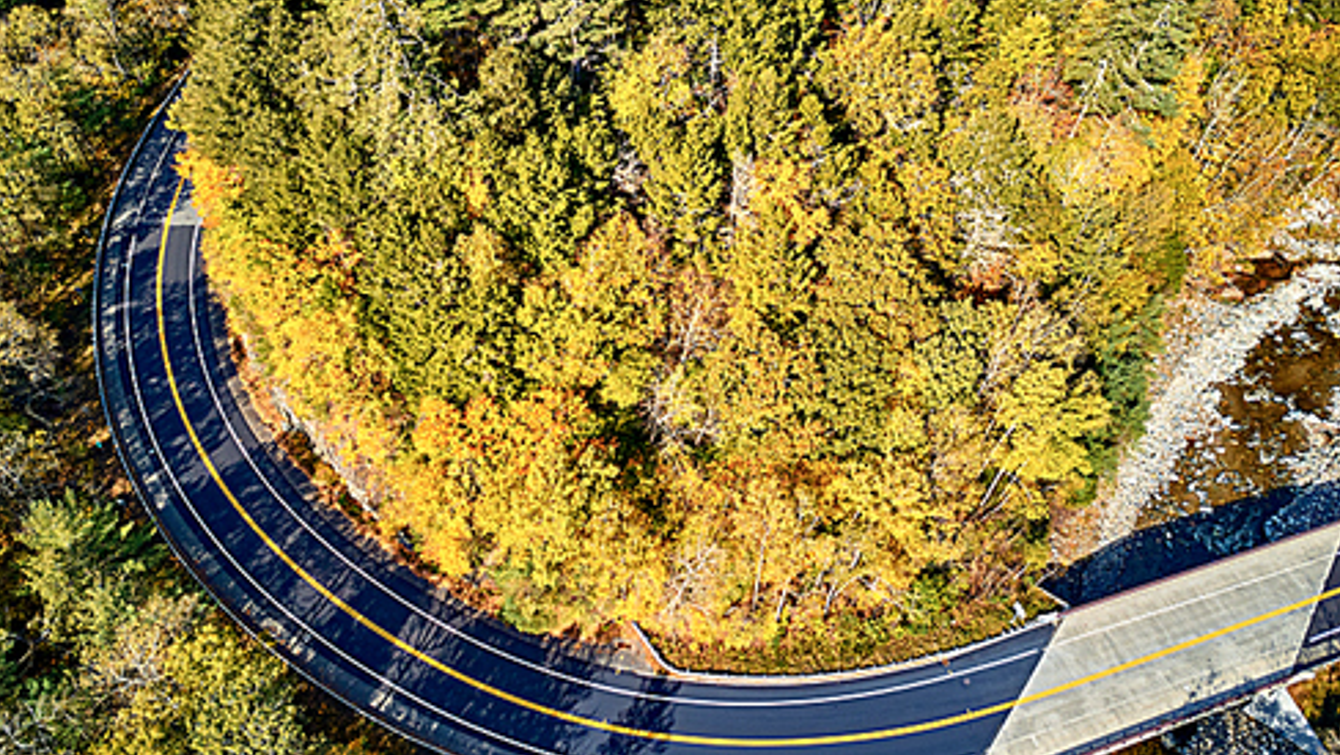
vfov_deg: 40.0
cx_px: 673
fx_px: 1031
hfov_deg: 66.0
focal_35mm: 29
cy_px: 287
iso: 100
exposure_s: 1/640
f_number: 2.2
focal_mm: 4.73
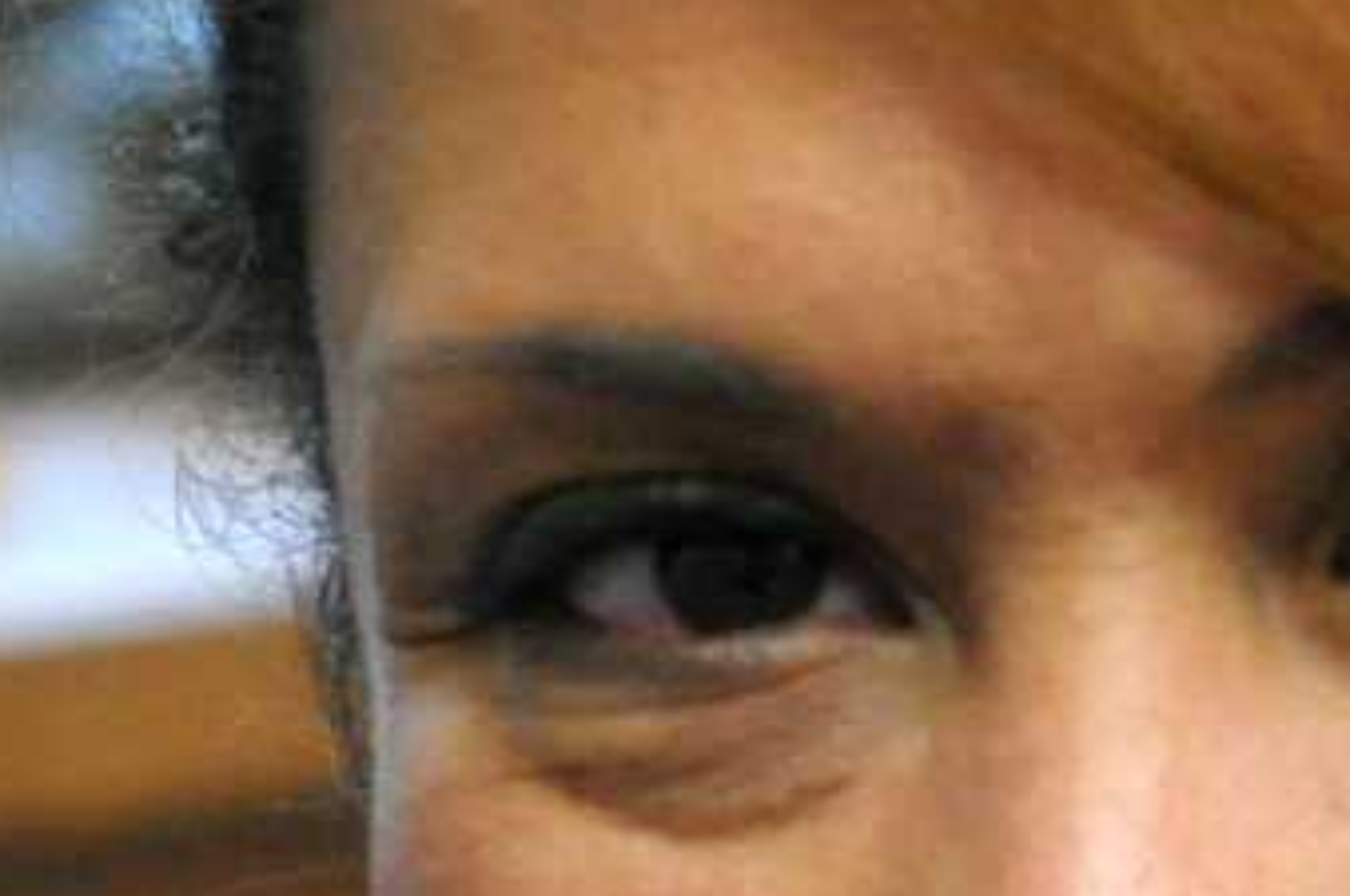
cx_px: 3230
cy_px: 693
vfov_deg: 1.9
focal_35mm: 724
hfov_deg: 2.8
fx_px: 27111
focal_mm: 80
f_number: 2.8
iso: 1600
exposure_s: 1/160
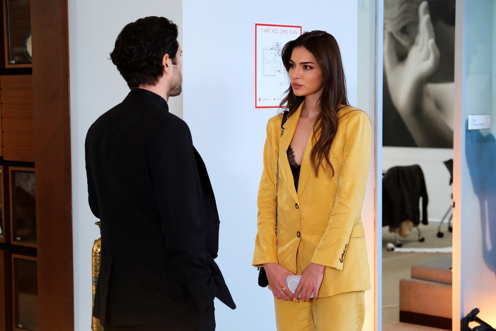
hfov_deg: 24.5
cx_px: 248
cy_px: 166
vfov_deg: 16.5
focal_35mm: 83
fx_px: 1143
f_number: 2.8
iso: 1600
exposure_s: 1/80
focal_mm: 55
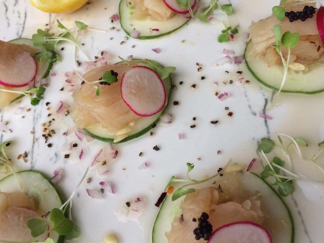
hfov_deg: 61.7
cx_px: 162
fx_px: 271
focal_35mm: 29
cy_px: 122
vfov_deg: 48.2
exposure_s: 1/33
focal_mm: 4.15
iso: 32
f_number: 2.2
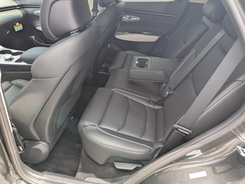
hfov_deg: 71.6
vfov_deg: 56.8
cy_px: 92
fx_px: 170
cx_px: 122
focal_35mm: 24
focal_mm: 6.81
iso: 50
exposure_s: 1/153
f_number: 1.85
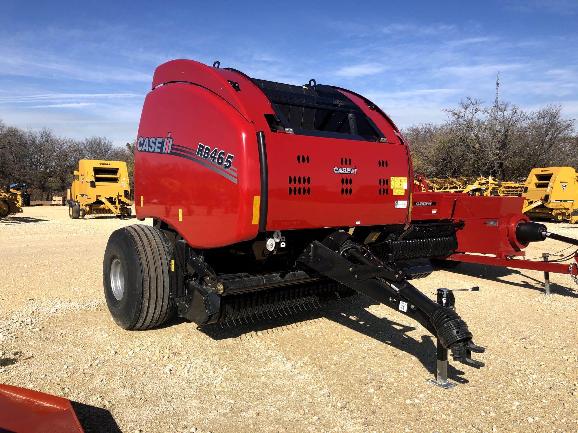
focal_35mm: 28
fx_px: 468
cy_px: 216
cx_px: 289
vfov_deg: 49.7
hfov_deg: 63.4
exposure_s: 1/2315
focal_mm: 4
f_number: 1.8
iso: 20
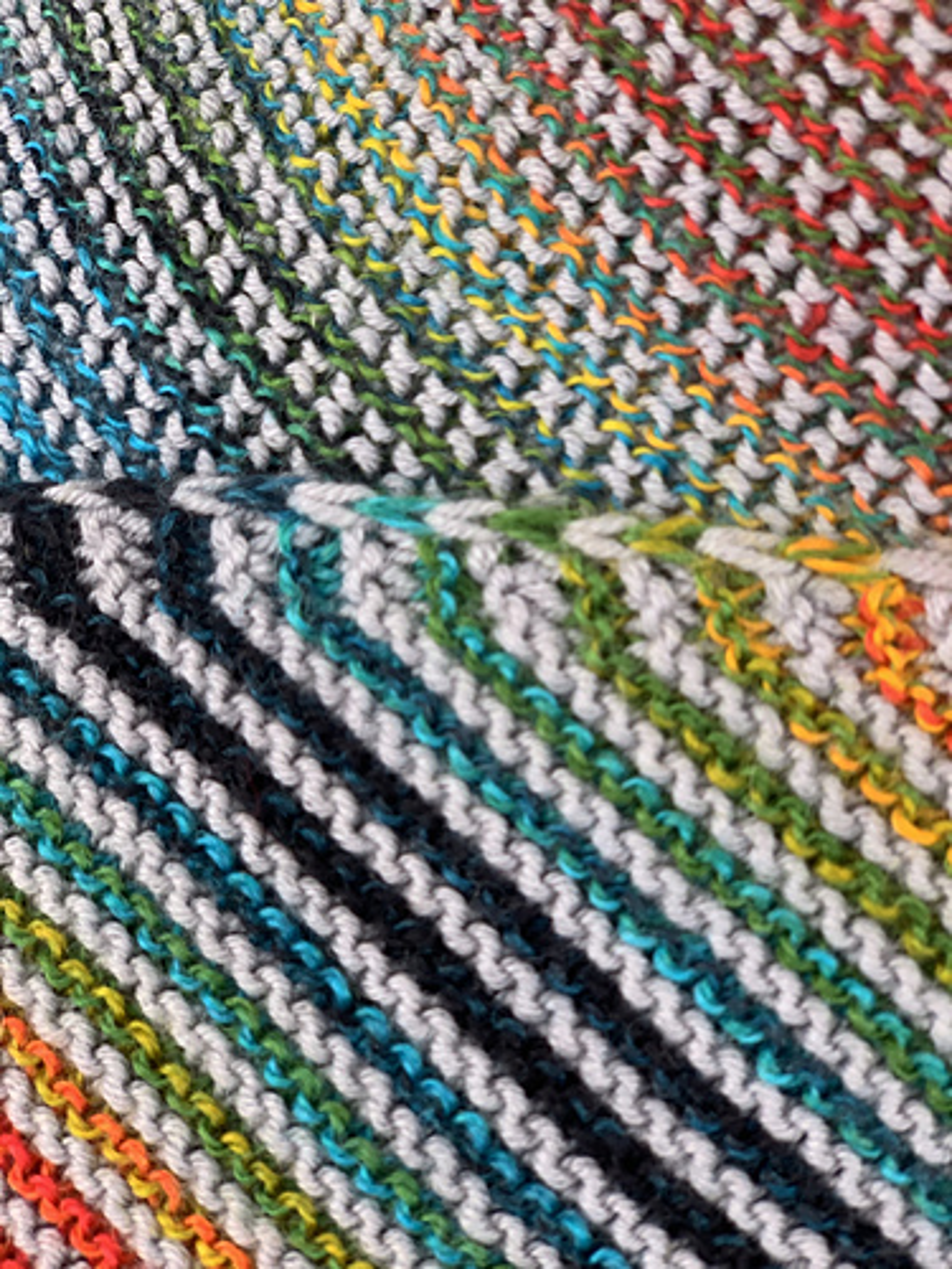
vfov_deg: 36.8
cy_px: 634
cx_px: 476
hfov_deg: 28.0
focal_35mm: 52
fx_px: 1907
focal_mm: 6
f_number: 2.4
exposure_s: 1/100
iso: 80
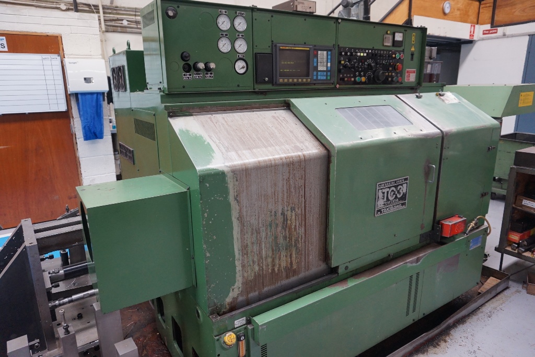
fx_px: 357
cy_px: 178
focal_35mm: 24
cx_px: 268
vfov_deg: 53.1
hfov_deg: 73.7
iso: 1250
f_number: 4
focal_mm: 16
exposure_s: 1/160
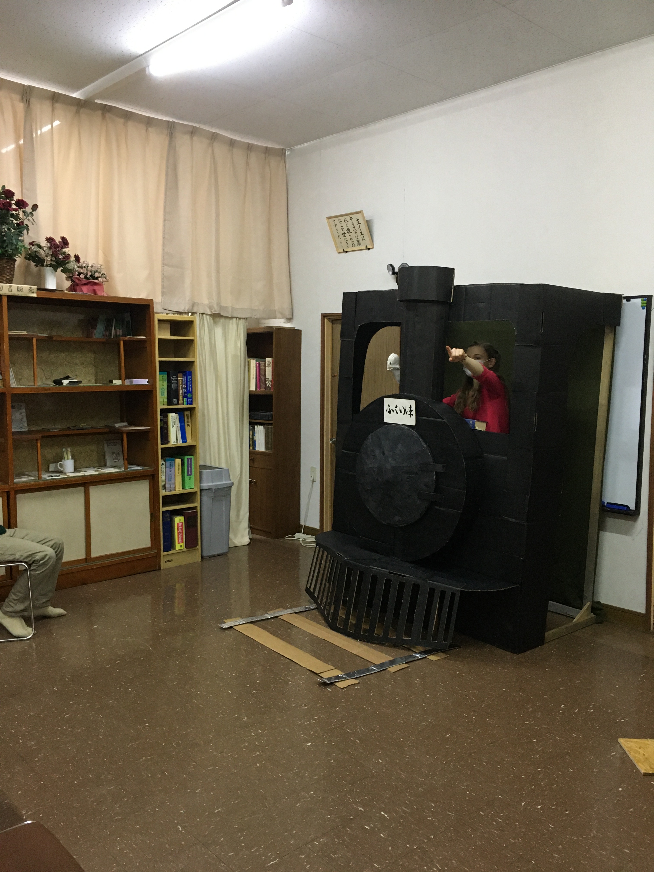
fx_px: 731
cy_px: 436
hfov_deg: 48.2
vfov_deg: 61.7
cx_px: 327
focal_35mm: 29
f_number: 2.2
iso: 200
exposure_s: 1/17
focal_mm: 4.15
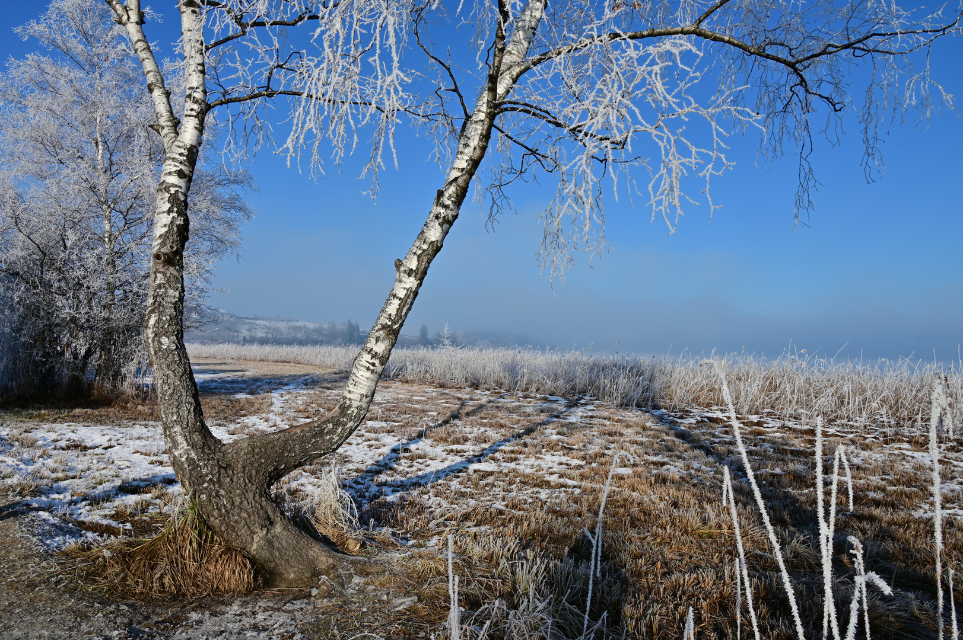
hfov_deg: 73.8
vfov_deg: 53.1
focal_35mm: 24
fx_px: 642
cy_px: 320
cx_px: 482
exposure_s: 1/320
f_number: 11
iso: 100
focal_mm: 24
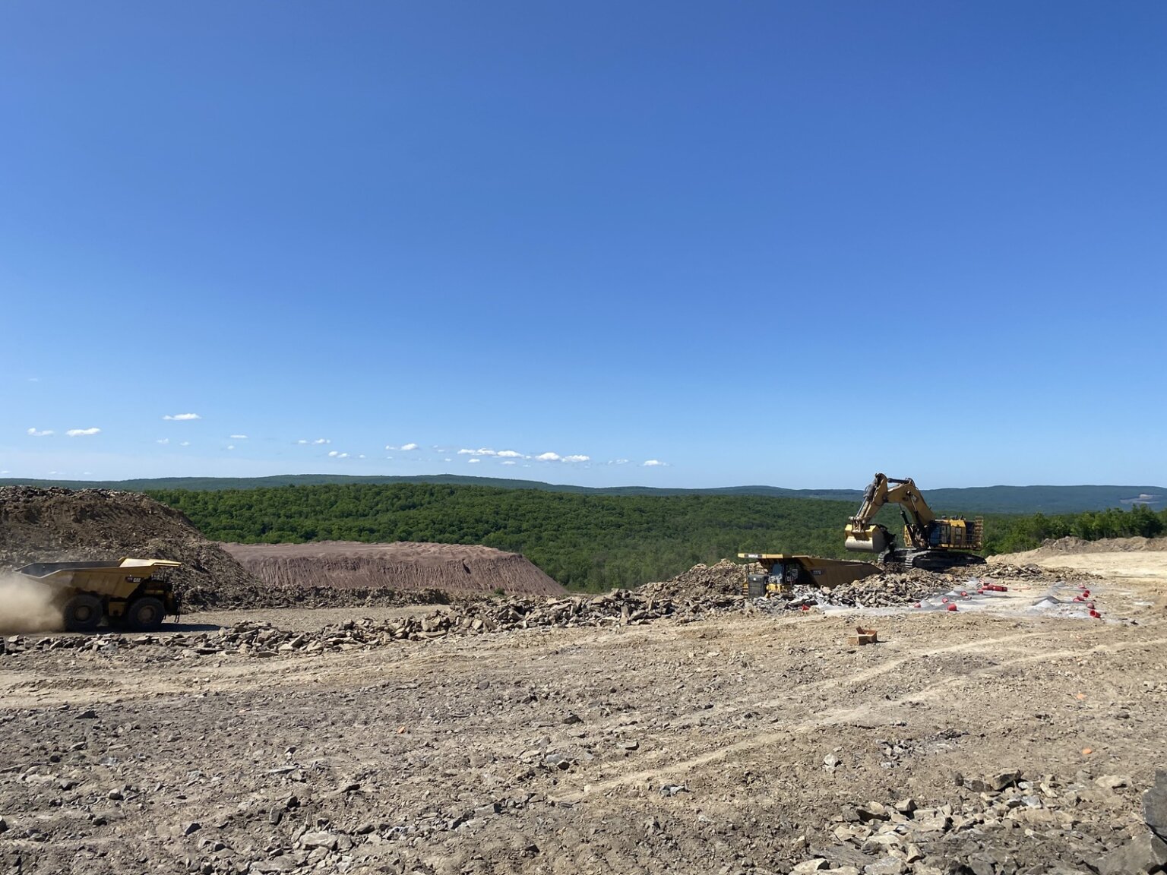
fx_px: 877
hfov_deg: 67.3
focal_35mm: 26
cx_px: 584
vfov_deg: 53.1
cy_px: 438
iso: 32
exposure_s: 1/3610
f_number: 1.8
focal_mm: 4.25
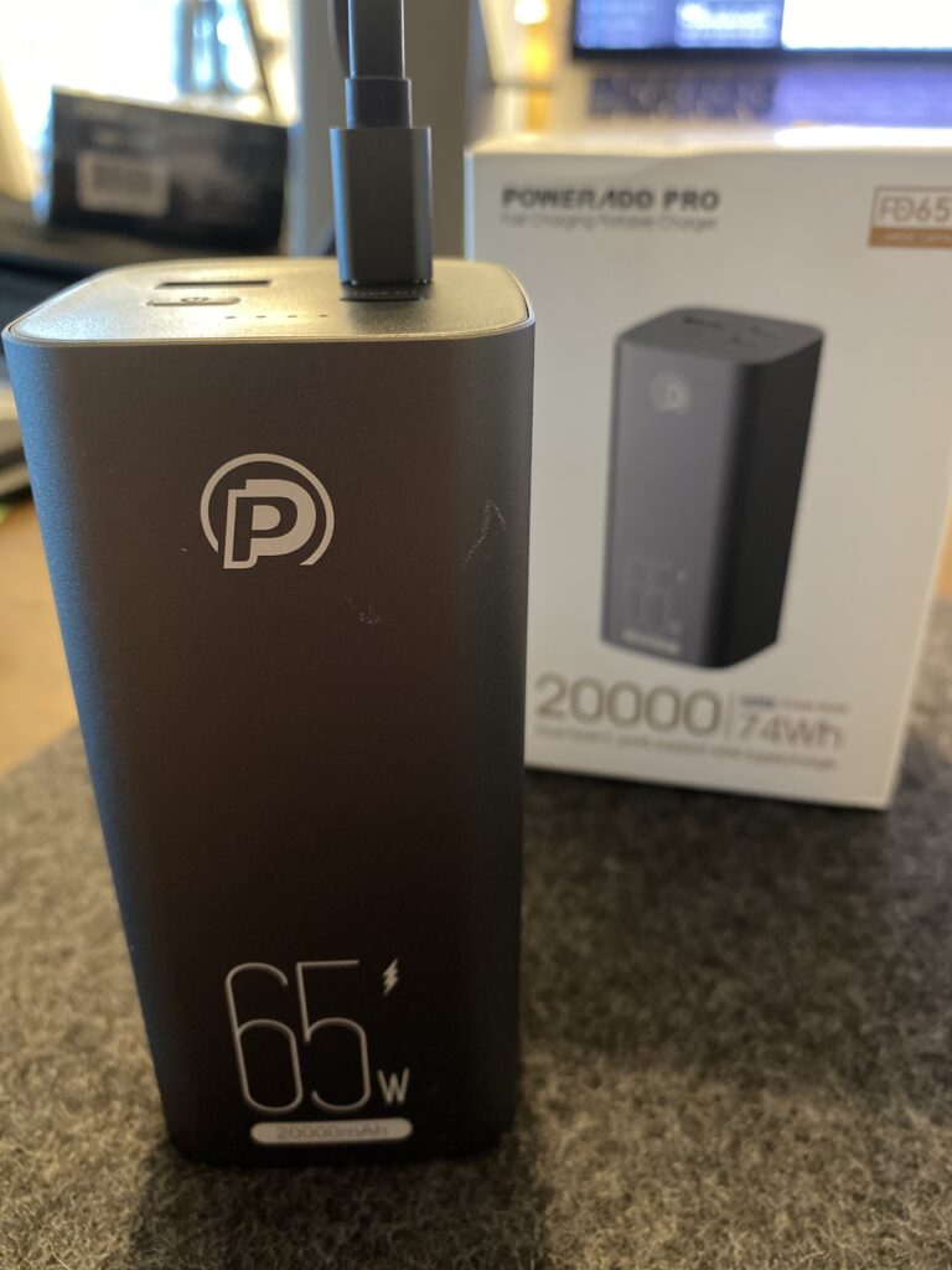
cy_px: 635
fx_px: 953
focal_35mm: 26
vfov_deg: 67.3
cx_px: 476
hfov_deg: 53.1
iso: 1000
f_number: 1.8
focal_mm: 4.25
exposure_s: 1/30
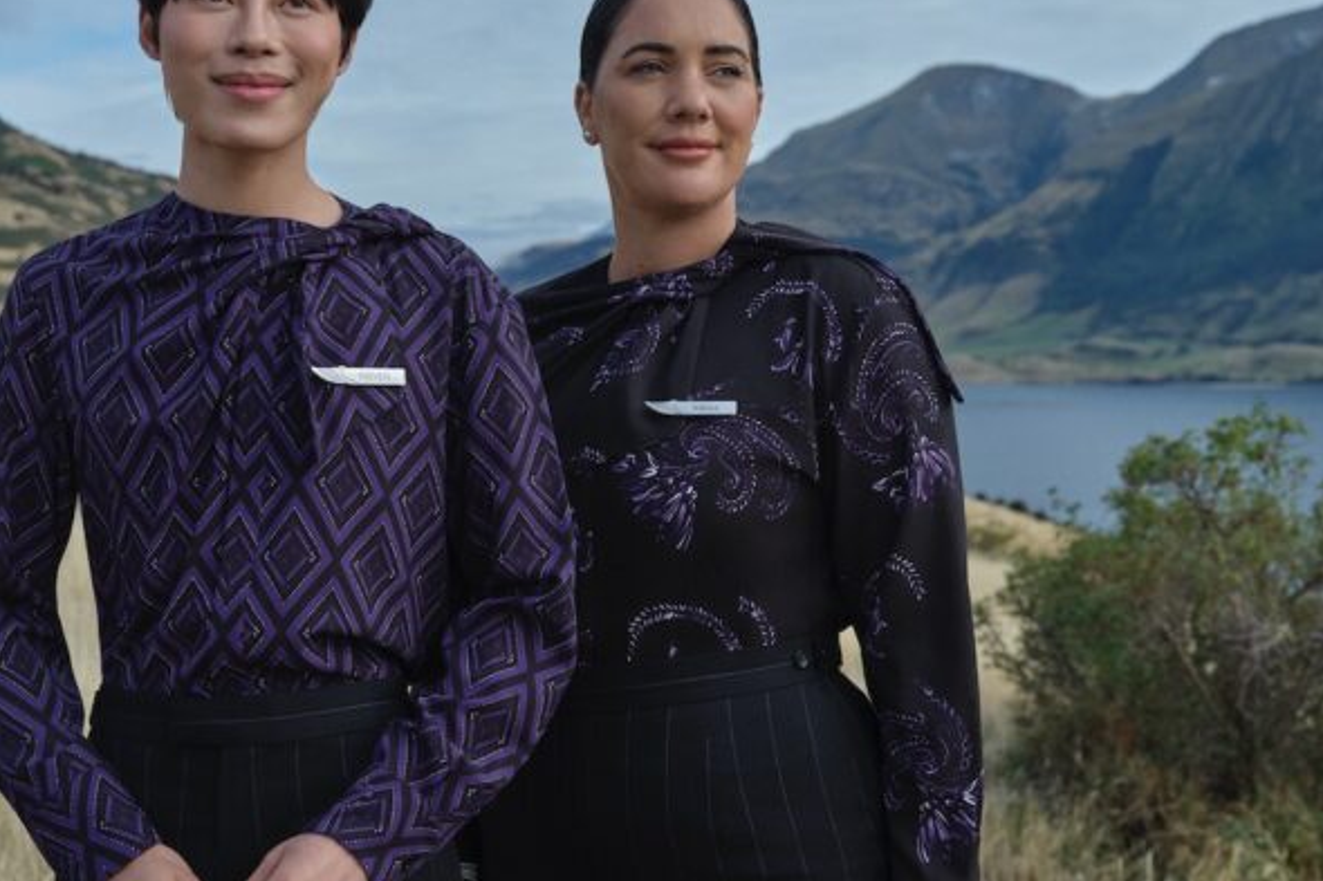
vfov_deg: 24.2
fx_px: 2057
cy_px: 454
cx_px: 572
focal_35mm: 56
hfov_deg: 35.6
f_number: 5
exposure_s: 1/640
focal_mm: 39.6
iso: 320
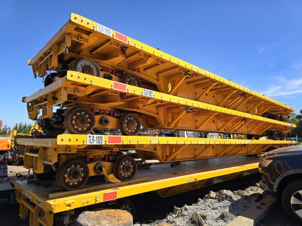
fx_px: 201
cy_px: 113
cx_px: 151
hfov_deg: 73.9
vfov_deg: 58.9
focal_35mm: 23
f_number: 1.7
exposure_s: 1/551
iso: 12
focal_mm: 6.3
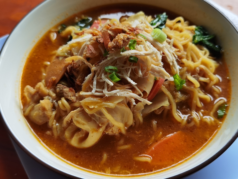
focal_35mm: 41
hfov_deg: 45.8
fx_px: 282
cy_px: 90
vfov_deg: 35.1
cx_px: 119
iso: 50
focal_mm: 6.71
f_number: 1.9
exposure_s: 1/429
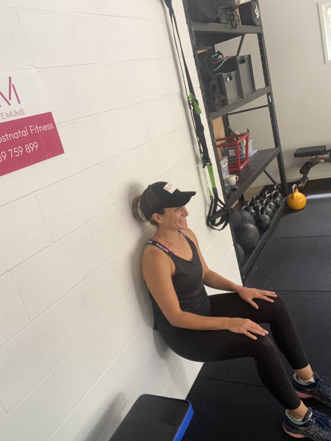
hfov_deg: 46.8
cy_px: 220
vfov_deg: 60.0
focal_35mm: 30
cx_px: 166
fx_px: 382
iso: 125
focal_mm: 2.71
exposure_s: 1/60
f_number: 2.2
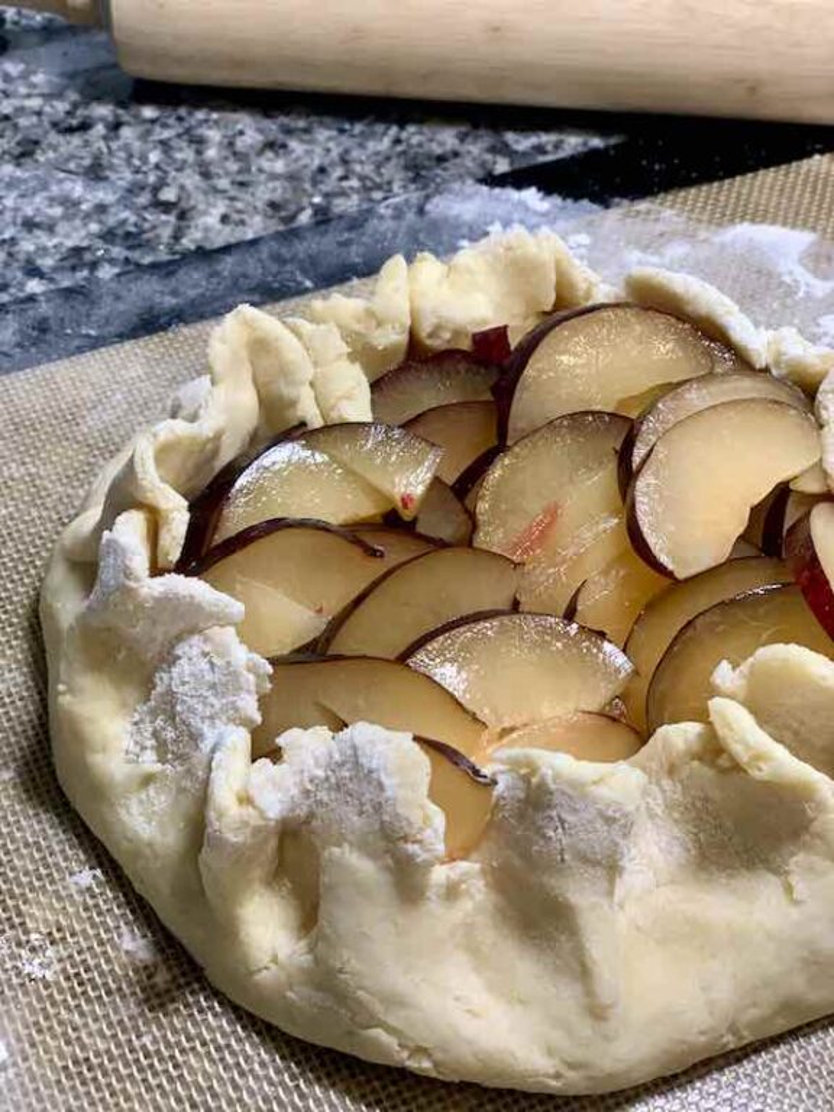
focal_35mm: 52
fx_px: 1670
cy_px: 556
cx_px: 417
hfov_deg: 28.0
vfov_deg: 36.8
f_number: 2.4
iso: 160
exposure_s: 1/60
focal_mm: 6
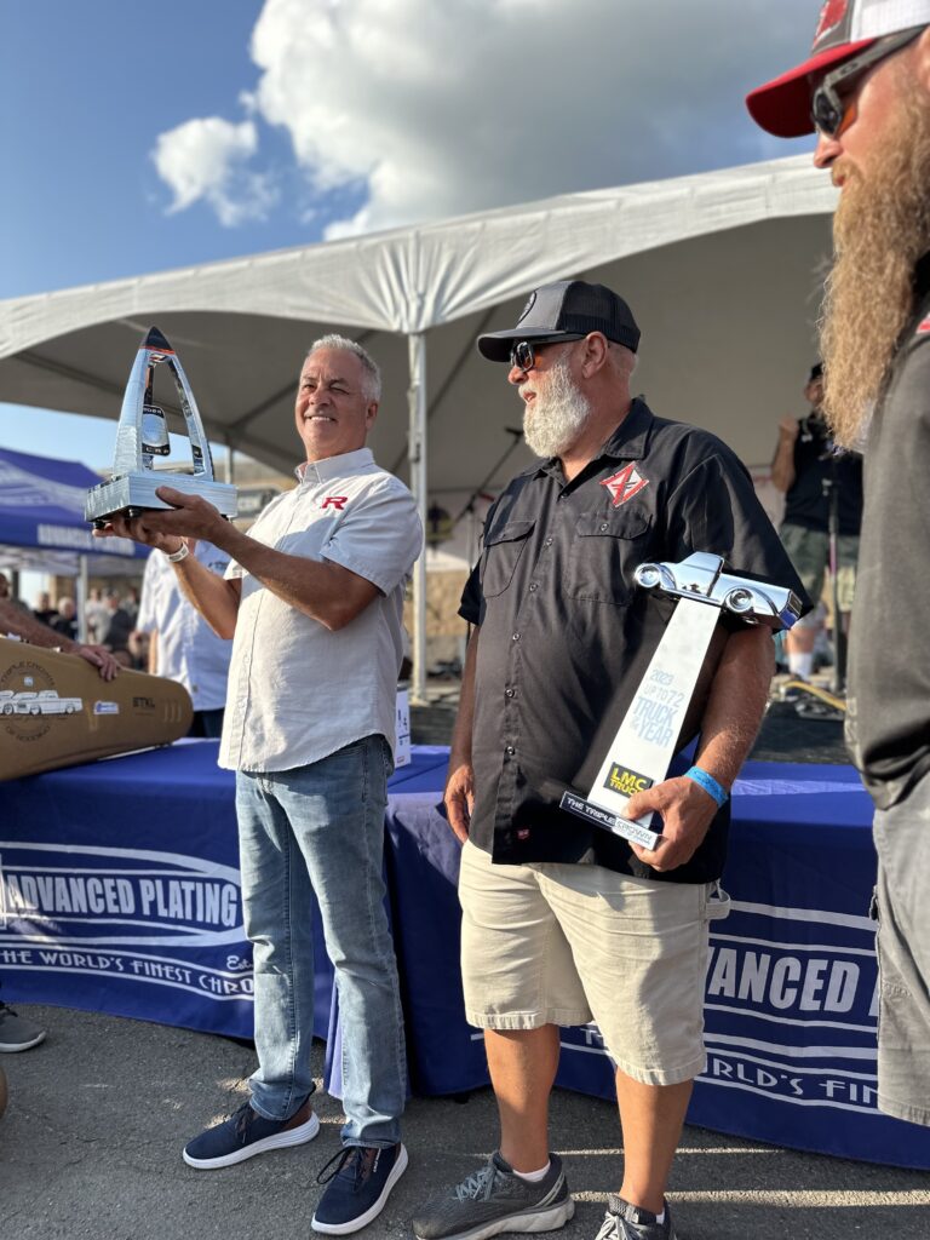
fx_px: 860
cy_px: 620
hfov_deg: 56.8
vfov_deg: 71.6
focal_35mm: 24
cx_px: 465
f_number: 1.78
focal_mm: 6.86
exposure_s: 1/2525
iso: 80
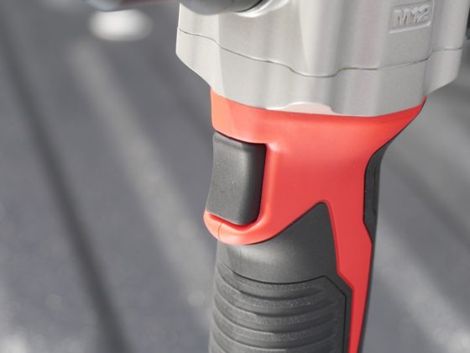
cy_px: 176
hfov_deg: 16.1
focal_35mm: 122
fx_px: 1656
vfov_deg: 12.1
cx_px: 235
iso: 200
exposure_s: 1/250
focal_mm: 61
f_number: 5.2
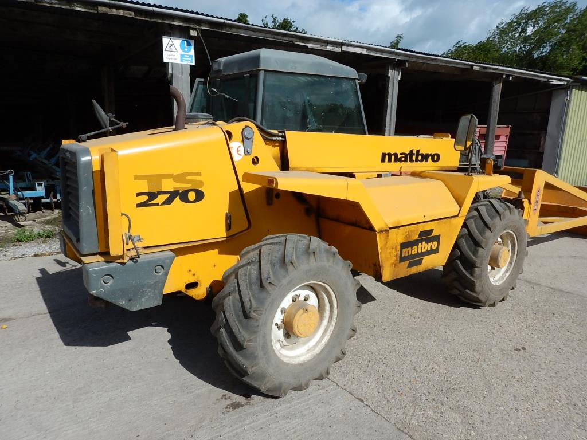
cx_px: 294
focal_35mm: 24
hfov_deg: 71.6
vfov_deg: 56.8
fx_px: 407
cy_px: 220
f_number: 4.1
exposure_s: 1/1250
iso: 125
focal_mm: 4.3
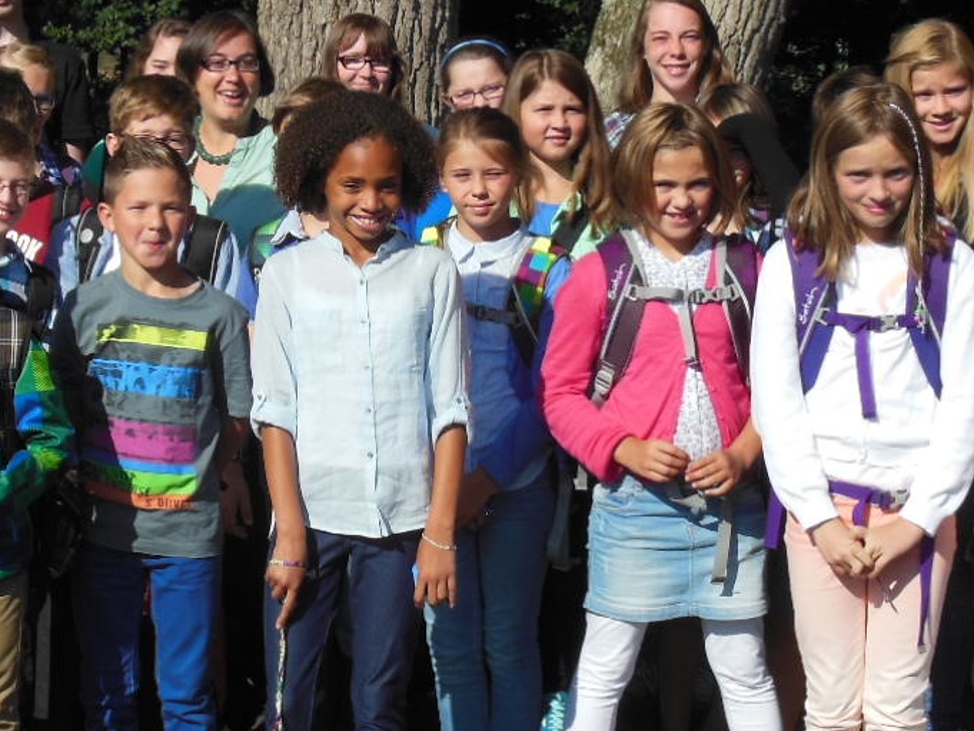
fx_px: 2842
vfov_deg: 14.7
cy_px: 345
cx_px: 392
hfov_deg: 19.4
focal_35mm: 101
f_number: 3.8
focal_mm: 7.7
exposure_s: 1/1500
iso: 125
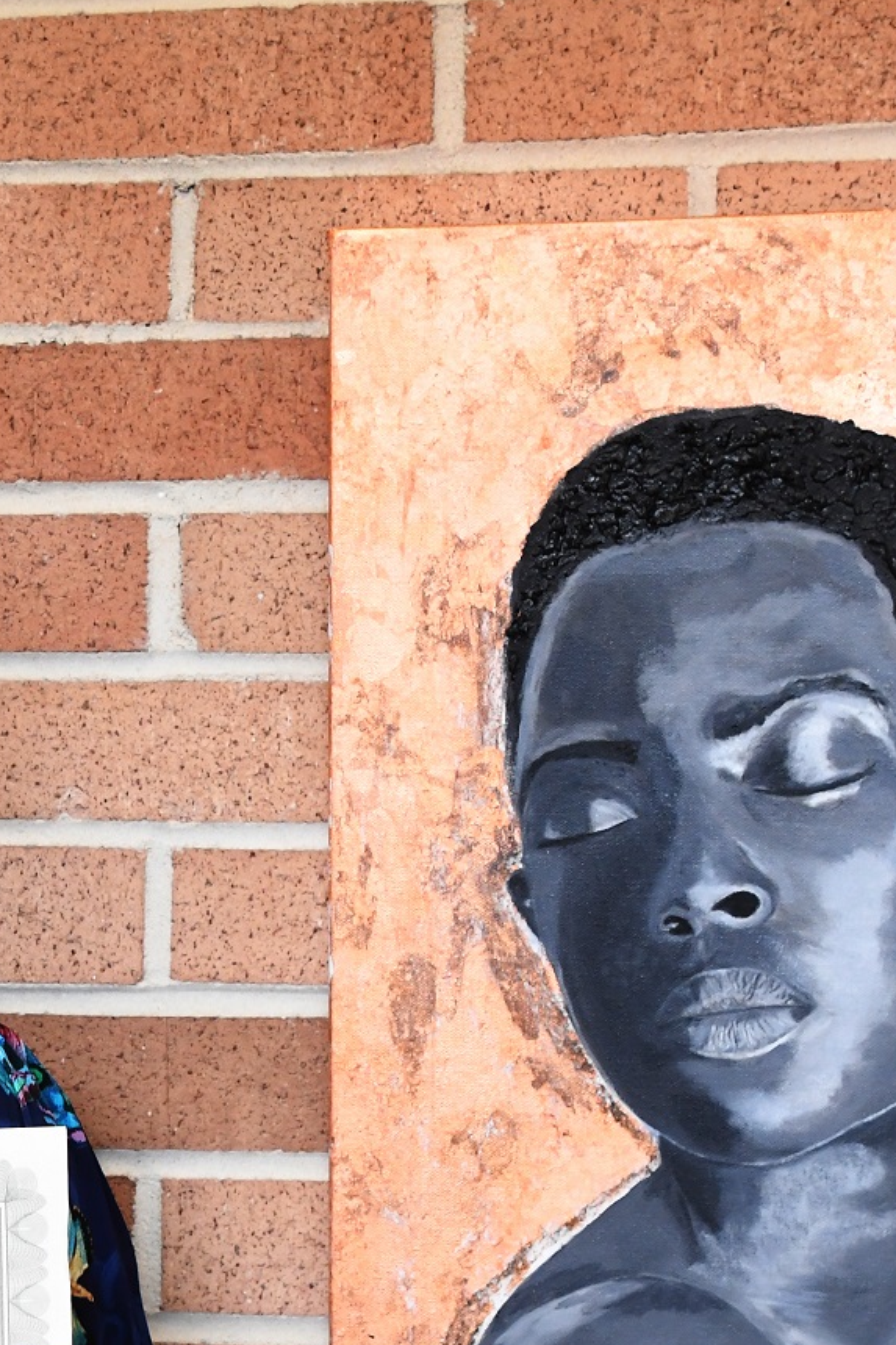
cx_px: -10
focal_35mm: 102
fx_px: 3809
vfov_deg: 19.9
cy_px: 977
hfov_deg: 13.2
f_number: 6.3
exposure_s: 1/160
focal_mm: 30
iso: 1600
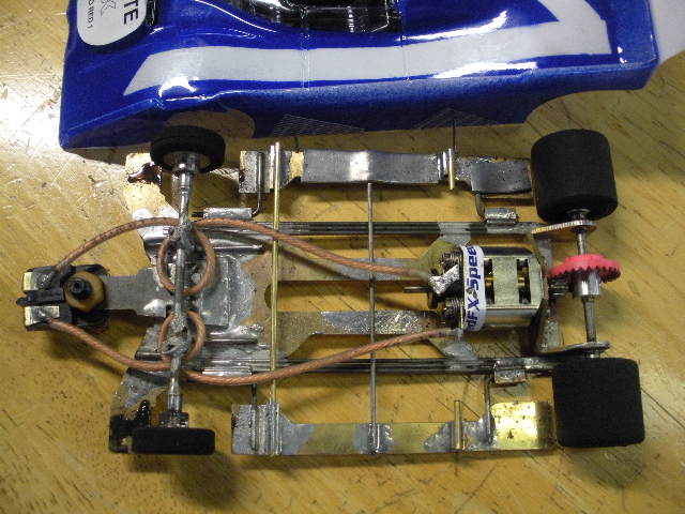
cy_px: 257
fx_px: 712
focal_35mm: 36
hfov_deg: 51.4
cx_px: 342
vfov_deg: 39.7
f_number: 3.5
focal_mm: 6.3
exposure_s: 1/30.8
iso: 400
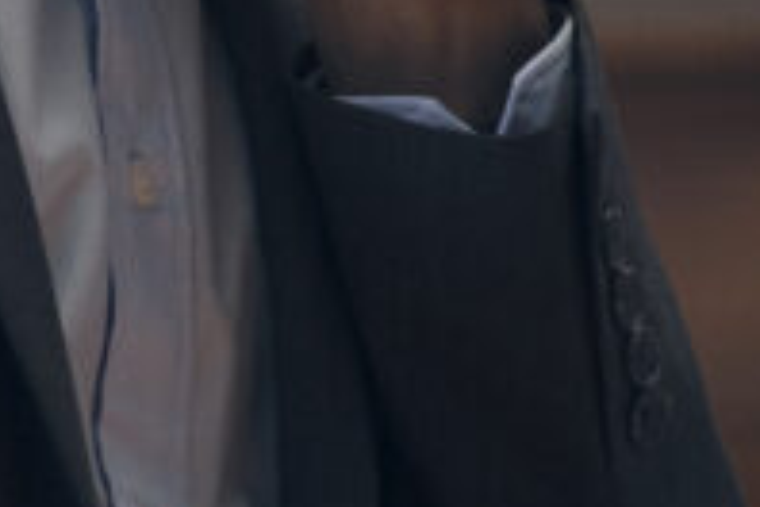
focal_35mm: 344
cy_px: -440
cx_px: 138
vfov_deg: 4.0
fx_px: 7262
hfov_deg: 6.0
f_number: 3.2
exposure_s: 1/160
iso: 1600
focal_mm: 85
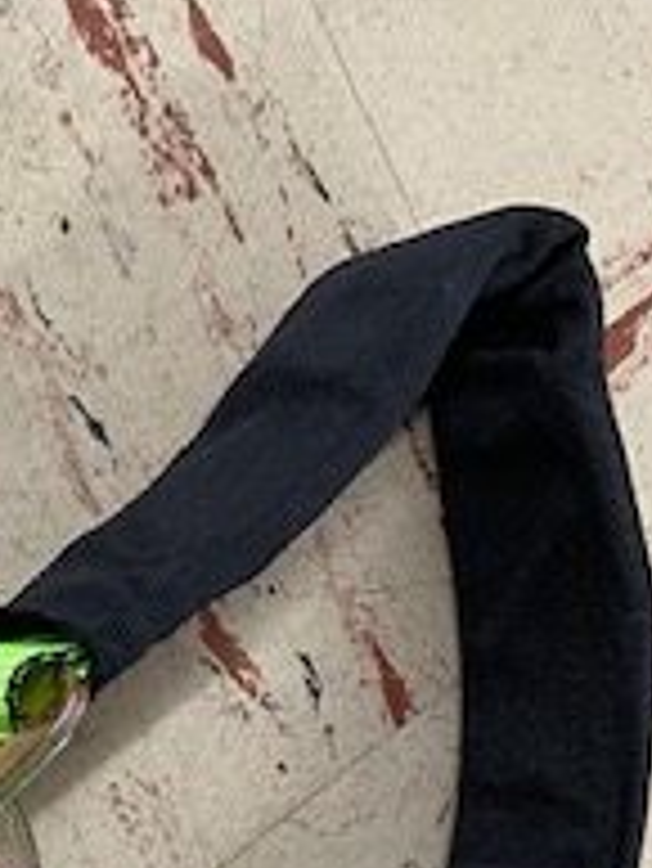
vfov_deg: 22.5
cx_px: -364
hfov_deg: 15.6
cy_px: 643
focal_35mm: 86
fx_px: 2157
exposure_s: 1/60
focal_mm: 4.25
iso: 160
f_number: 1.8
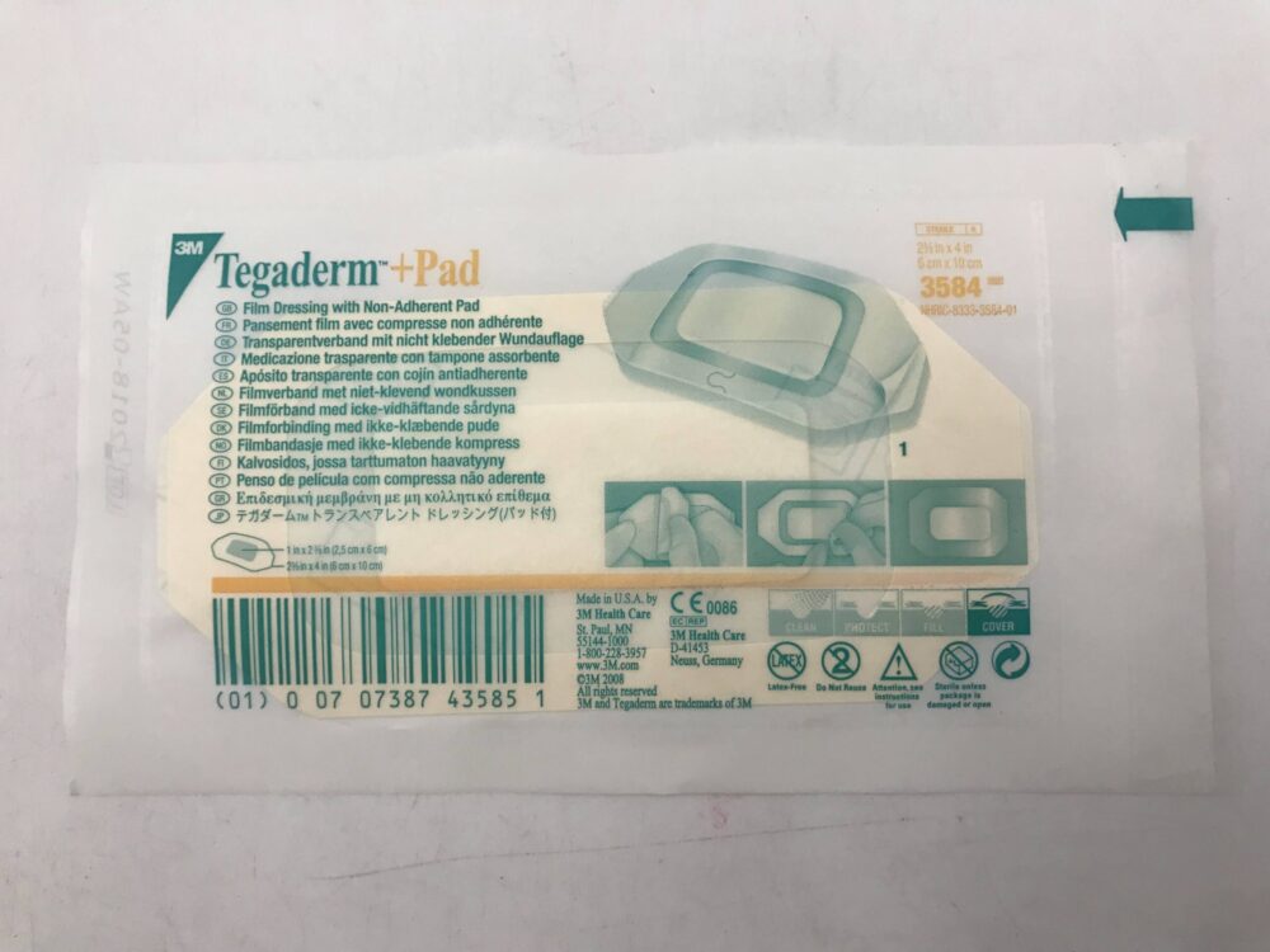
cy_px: 476
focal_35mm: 28
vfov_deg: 49.7
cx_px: 635
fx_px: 1027
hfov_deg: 63.4
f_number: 1.8
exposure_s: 1/40
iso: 25
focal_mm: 3.99
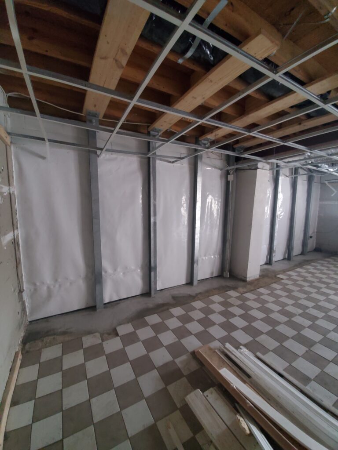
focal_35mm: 13
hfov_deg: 89.9
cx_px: 169
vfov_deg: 106.2
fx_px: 169
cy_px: 225
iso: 1000
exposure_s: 1/10
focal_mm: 1.8
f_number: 2.2
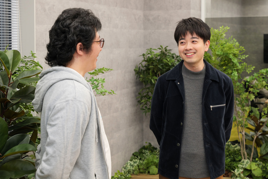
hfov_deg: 34.5
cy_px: 90
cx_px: 134
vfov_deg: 23.4
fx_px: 432
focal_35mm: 58
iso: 1600
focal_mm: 58
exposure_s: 1/125
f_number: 5.6
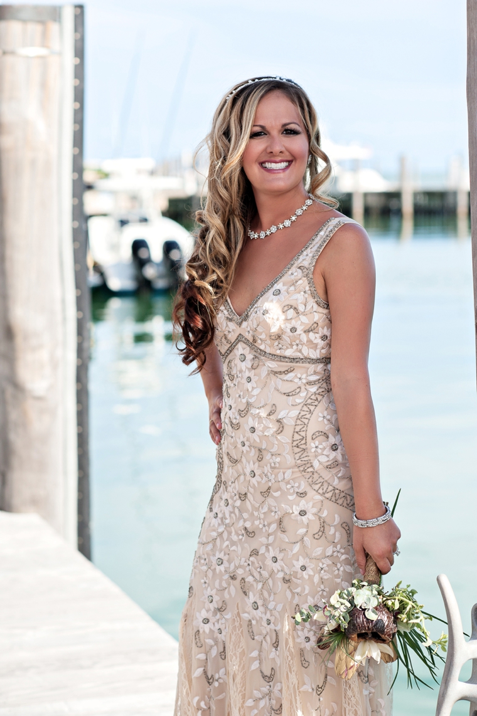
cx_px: 238
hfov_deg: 16.1
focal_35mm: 85
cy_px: 358
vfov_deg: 23.9
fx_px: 1691
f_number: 4
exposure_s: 1/2000
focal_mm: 85
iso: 200
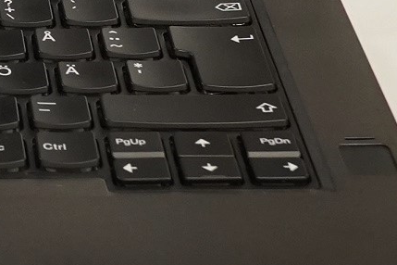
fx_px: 2183
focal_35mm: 198
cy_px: -88
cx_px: -250
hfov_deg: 10.0
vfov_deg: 6.9
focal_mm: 24
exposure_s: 1/50
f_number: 5
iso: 2000
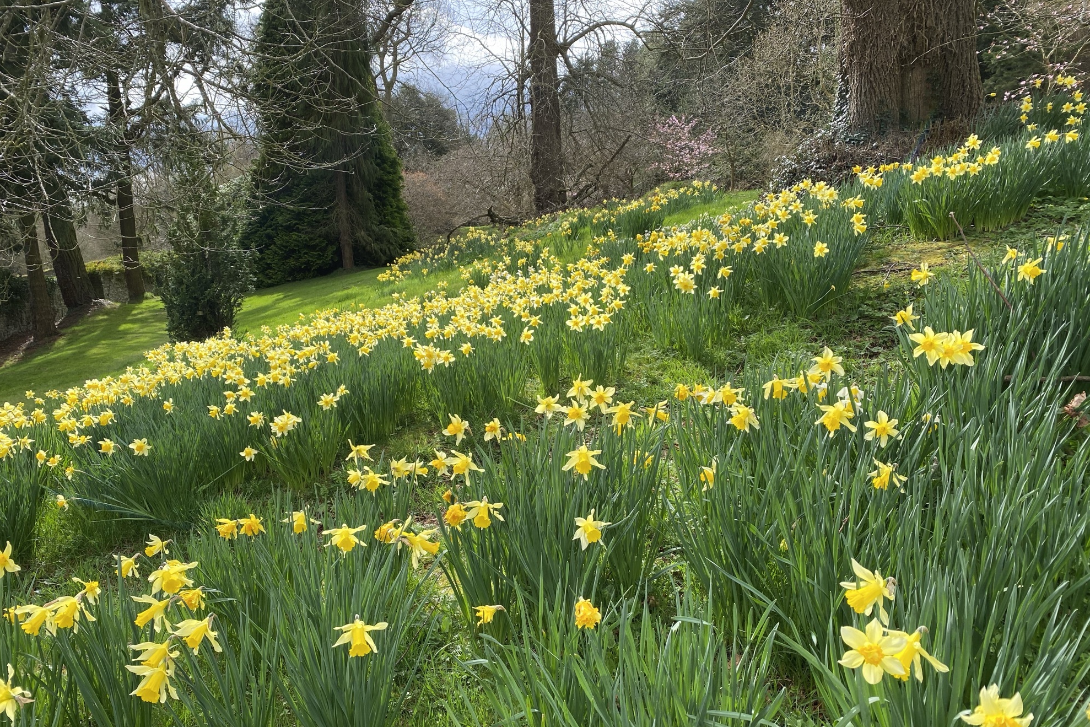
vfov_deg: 46.4
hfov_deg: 65.5
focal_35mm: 28
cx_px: 526
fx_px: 848
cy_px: 394
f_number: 1.8
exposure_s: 1/742
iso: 32
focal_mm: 4.25
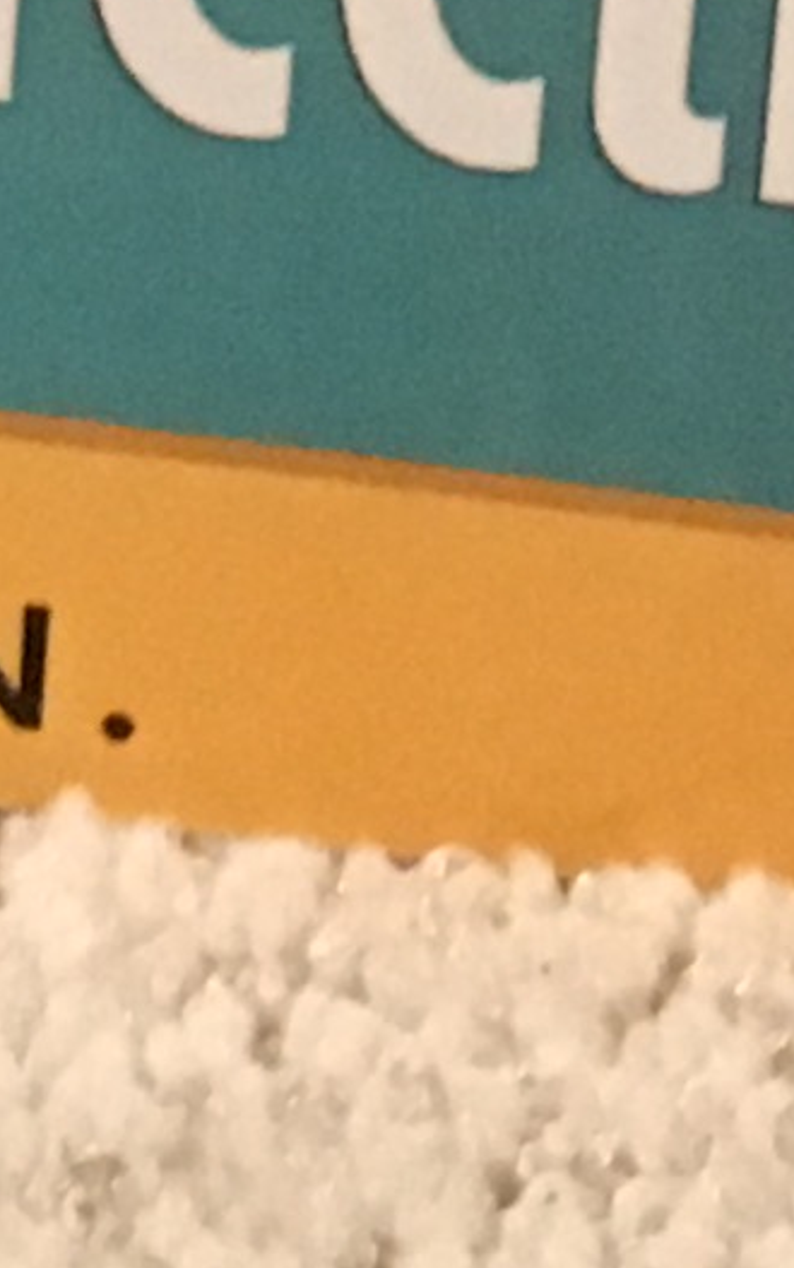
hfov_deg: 5.6
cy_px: -1903
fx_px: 8125
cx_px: -318
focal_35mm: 235
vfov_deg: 8.1
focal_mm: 4.15
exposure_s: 1/15
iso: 250
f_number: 2.2
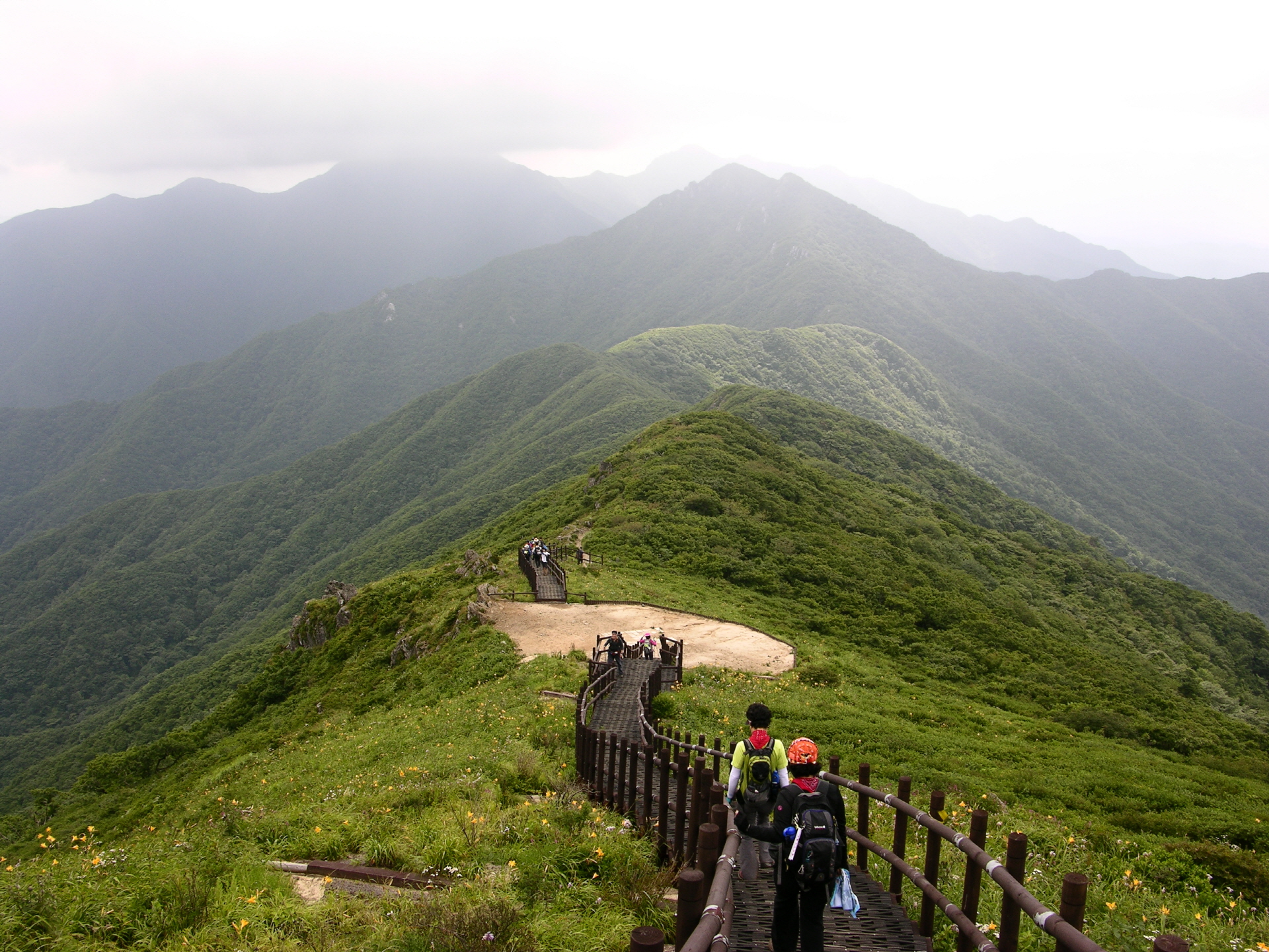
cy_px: 476
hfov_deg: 52.6
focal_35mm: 35
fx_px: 1283
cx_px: 634
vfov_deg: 40.7
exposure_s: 1/88.3
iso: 50
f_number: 7.1
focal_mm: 8.9
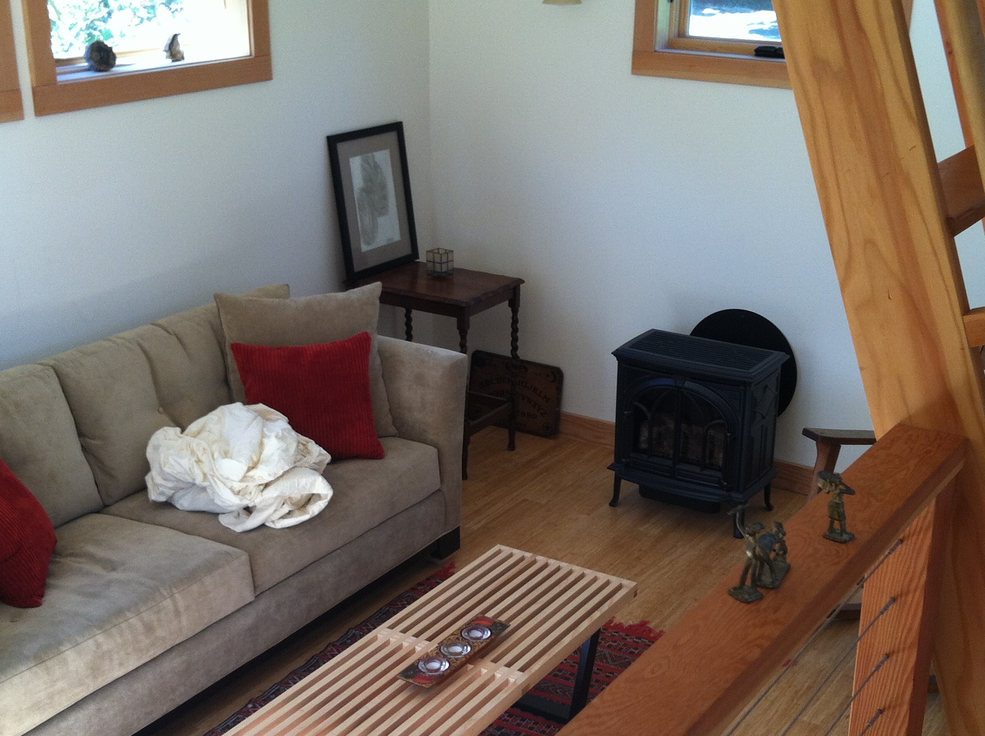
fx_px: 1534
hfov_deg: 35.6
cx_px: 534
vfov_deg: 26.9
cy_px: 447
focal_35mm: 54
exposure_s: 1/40
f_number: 2.8
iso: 80
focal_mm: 3.85
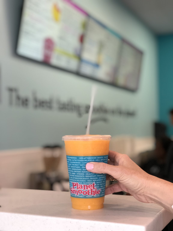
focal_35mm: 57
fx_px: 380
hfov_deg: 25.7
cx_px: 86
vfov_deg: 33.8
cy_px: 116
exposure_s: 1/30
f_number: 2.8
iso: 64
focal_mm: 6.6
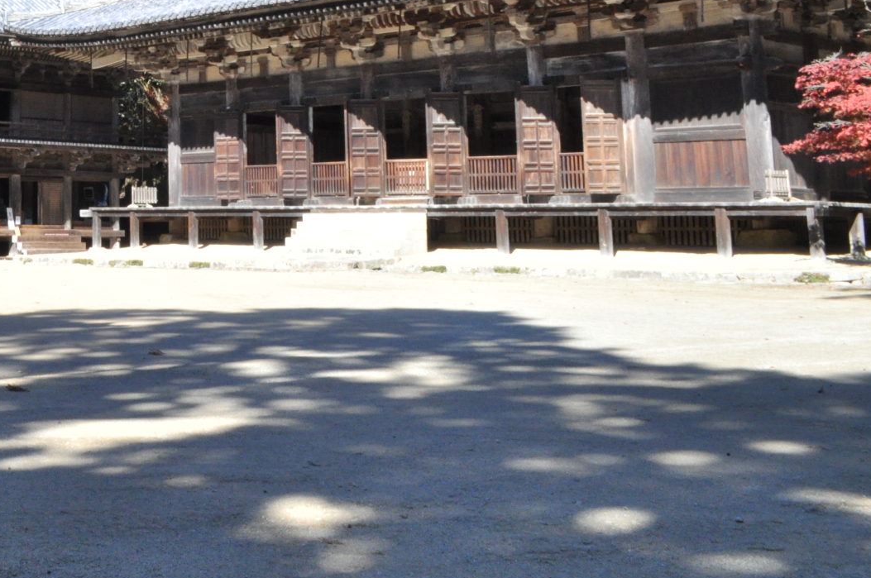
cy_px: 2
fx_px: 1329
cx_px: -5
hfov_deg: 33.2
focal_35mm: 55
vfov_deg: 23.5
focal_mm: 18
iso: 1000
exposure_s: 1/160
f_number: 22
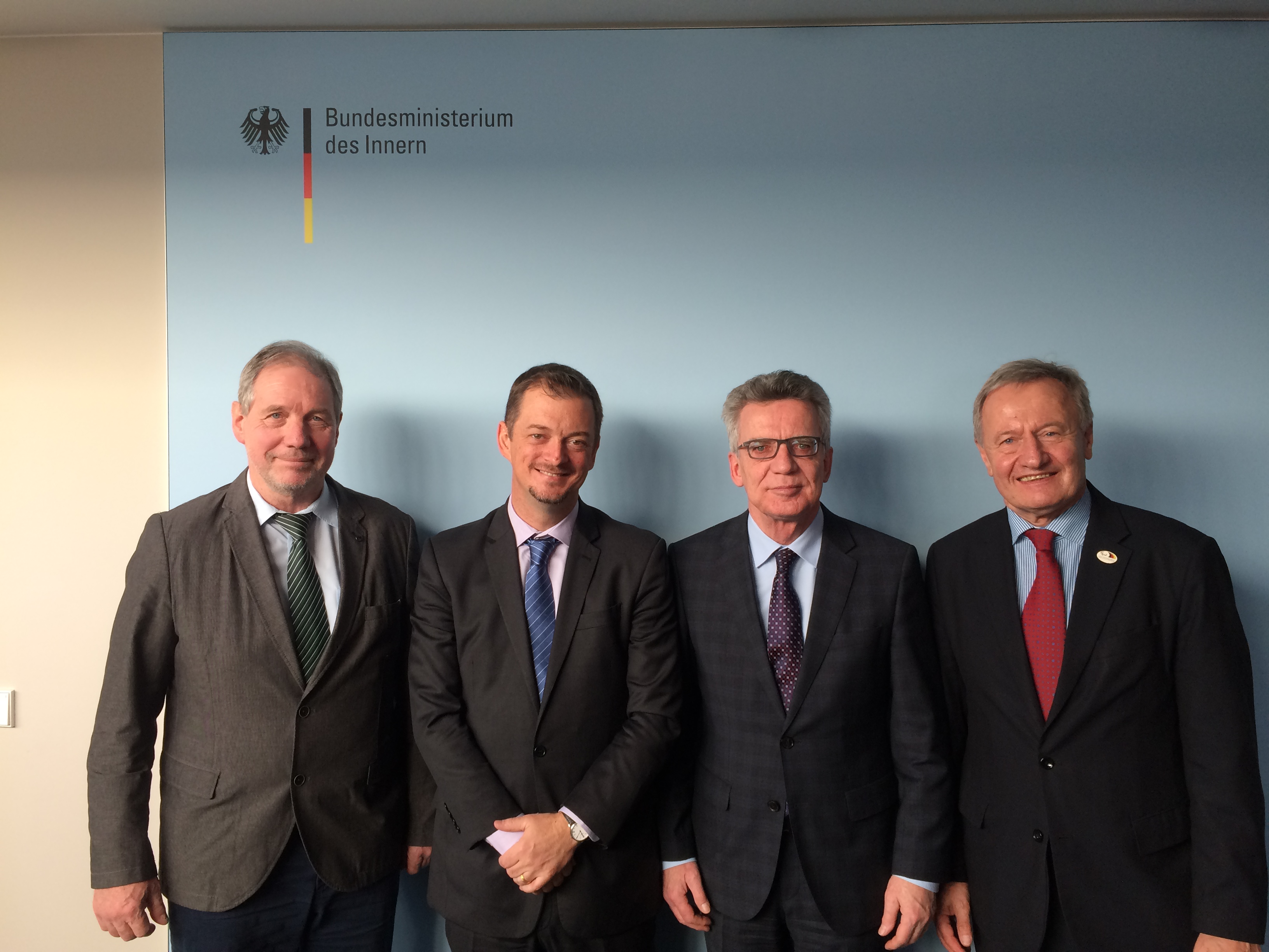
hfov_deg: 61.7
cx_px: 634
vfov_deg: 48.2
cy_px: 476
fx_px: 1063
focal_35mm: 29
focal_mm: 4.15
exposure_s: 1/33
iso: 32
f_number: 2.2
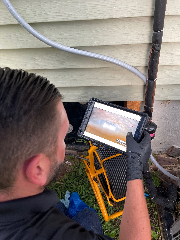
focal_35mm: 26
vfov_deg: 67.3
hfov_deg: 53.1
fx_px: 180
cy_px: 120
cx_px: 90
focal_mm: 5.1
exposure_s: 1/60
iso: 200
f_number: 1.6
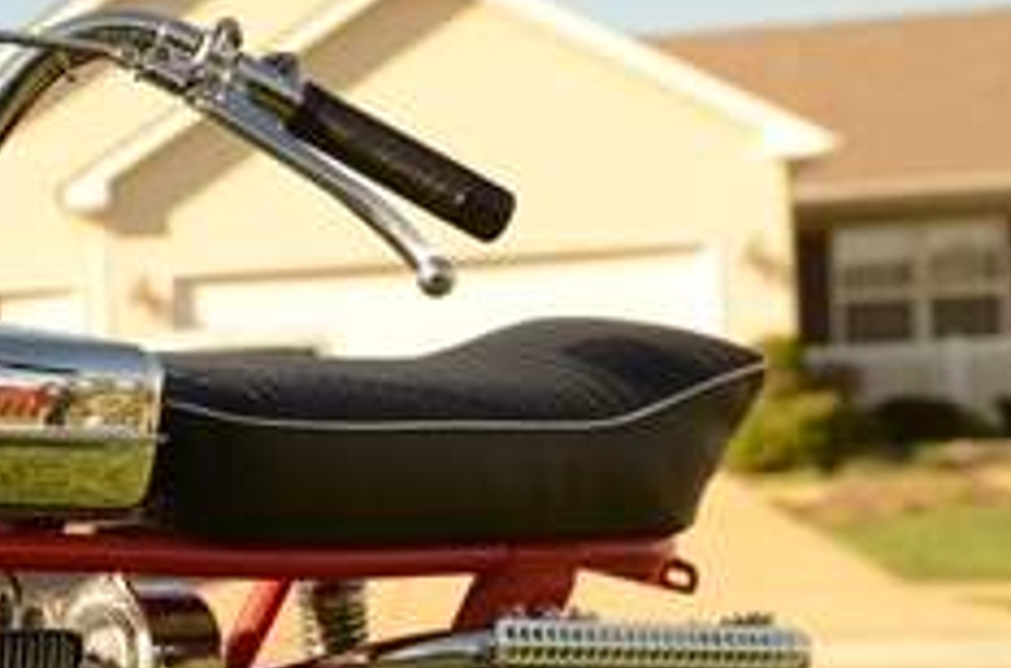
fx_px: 2773
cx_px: -278
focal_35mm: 99
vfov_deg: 13.6
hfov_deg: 19.2
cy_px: 594
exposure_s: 1/2000
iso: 200
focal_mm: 24
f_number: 2.8
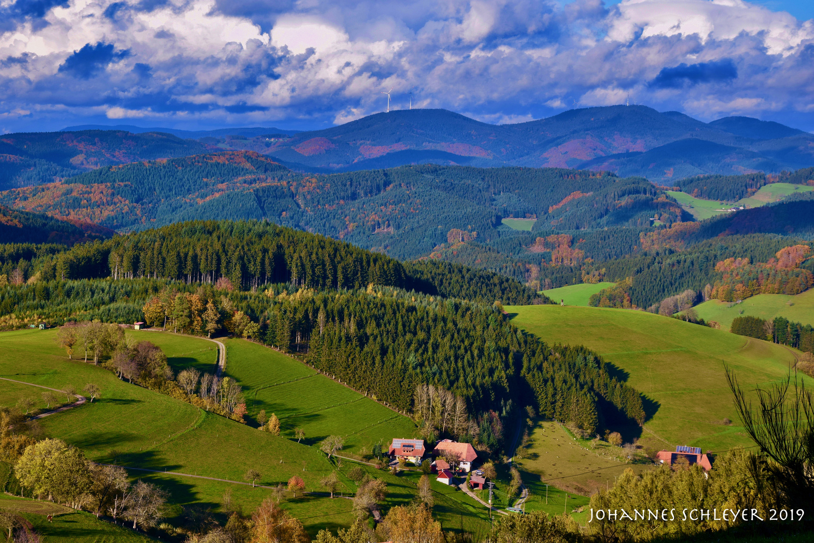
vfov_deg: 17.5
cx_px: 407
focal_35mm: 78
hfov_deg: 26.0
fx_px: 1764
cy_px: 272
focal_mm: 52
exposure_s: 1/400
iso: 320
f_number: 10
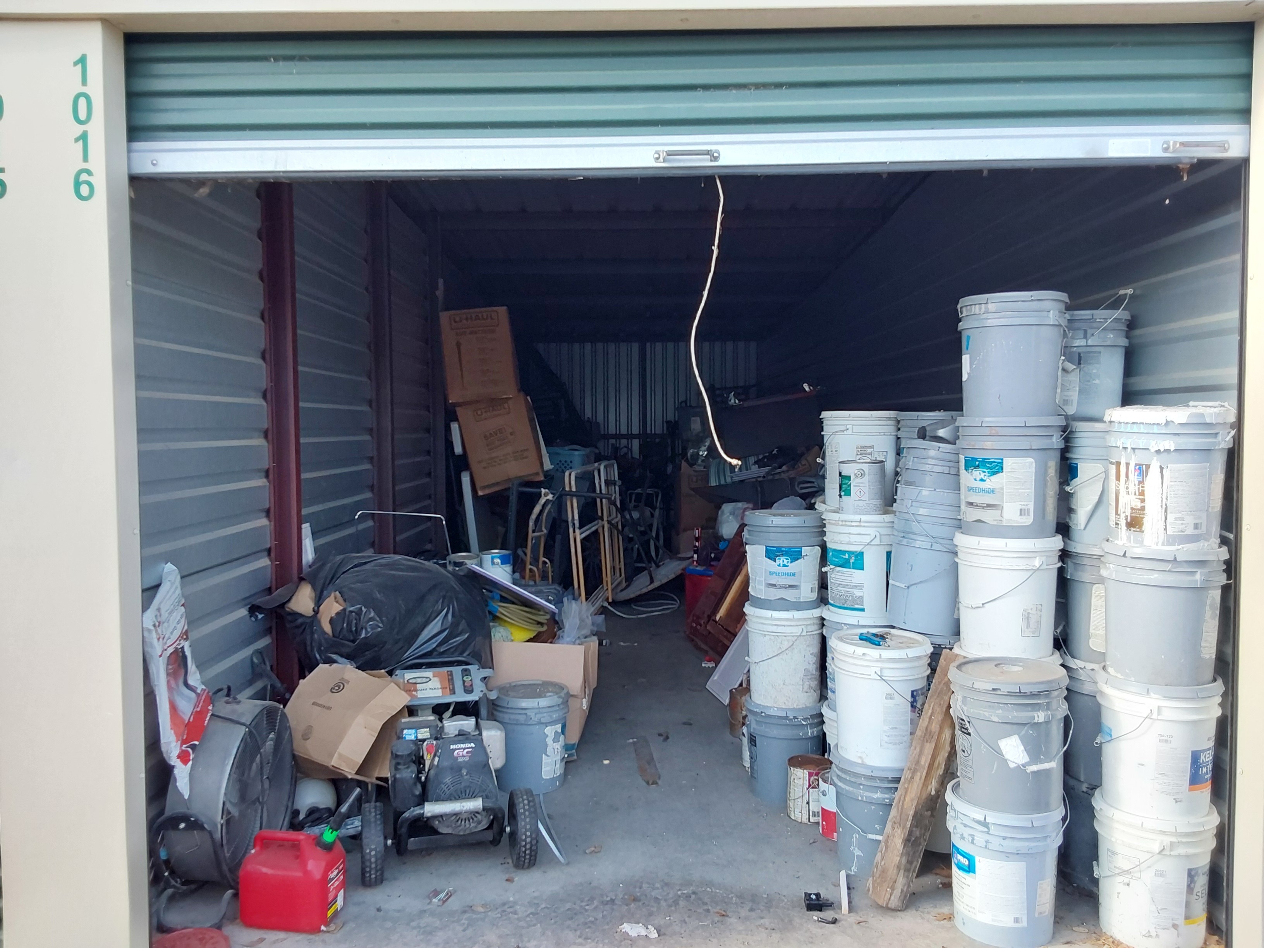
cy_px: 474
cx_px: 632
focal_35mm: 28
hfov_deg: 63.4
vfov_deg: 49.7
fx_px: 1022
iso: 50
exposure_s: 1/187
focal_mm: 2.91
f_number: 1.9
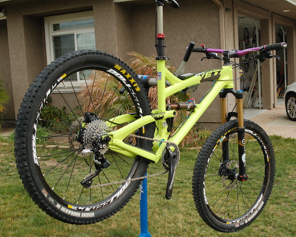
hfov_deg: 38.7
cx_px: 169
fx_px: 421
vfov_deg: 31.5
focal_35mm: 48
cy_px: 120
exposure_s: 1/200
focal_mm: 28
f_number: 8
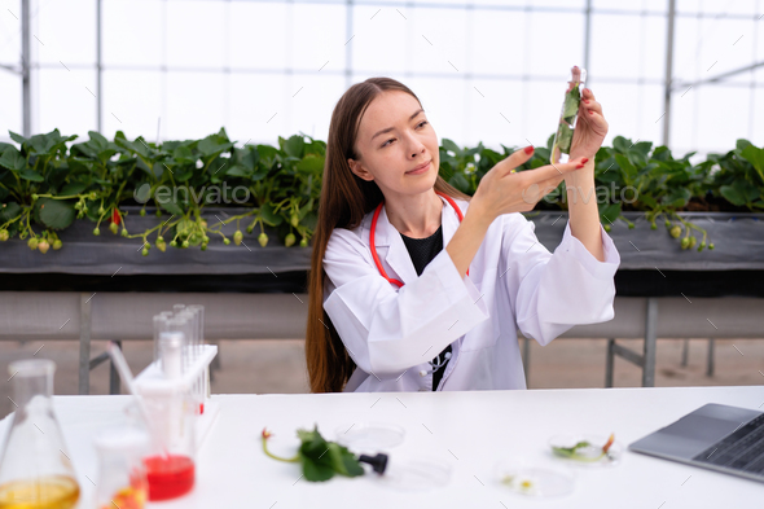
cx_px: 382
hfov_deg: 54.4
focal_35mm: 35
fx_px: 743
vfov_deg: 37.8
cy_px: 254
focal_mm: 35
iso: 320
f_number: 1.4
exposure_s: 1/8000
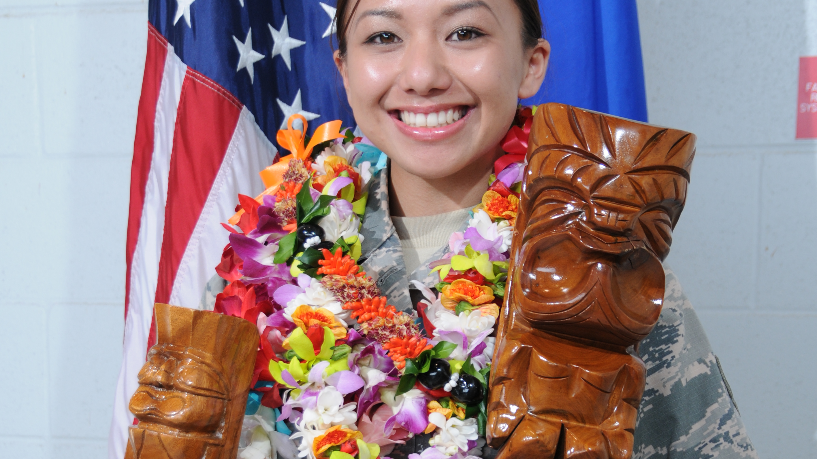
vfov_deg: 15.7
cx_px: 410
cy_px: 406
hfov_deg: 27.9
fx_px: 1646
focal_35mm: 76
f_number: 4.2
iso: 200
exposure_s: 1/125
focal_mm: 32
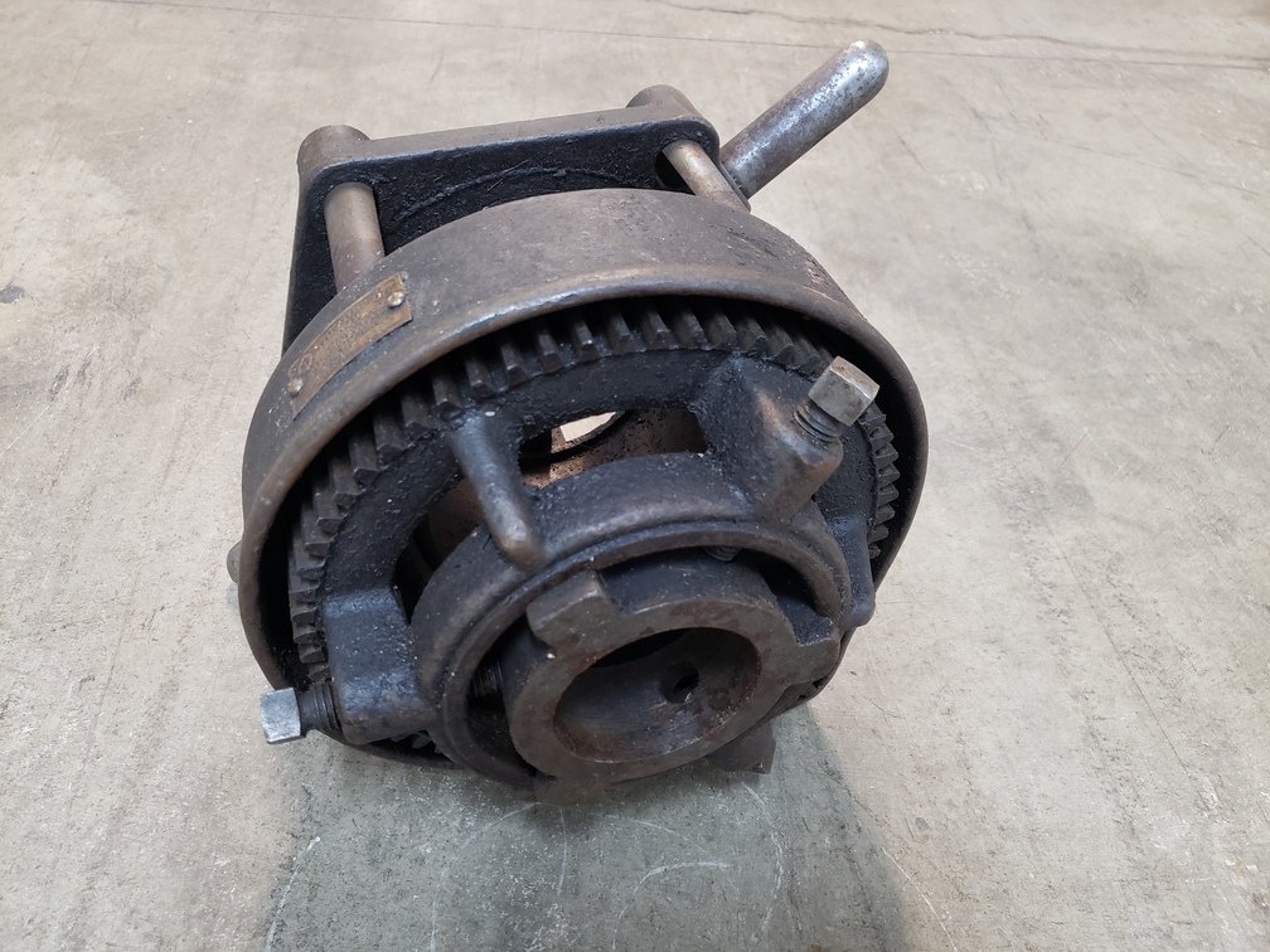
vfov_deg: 53.1
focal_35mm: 26
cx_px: 635
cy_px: 476
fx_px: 954
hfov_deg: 67.3
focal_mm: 4.3
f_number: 1.5
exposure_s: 1/15
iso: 250
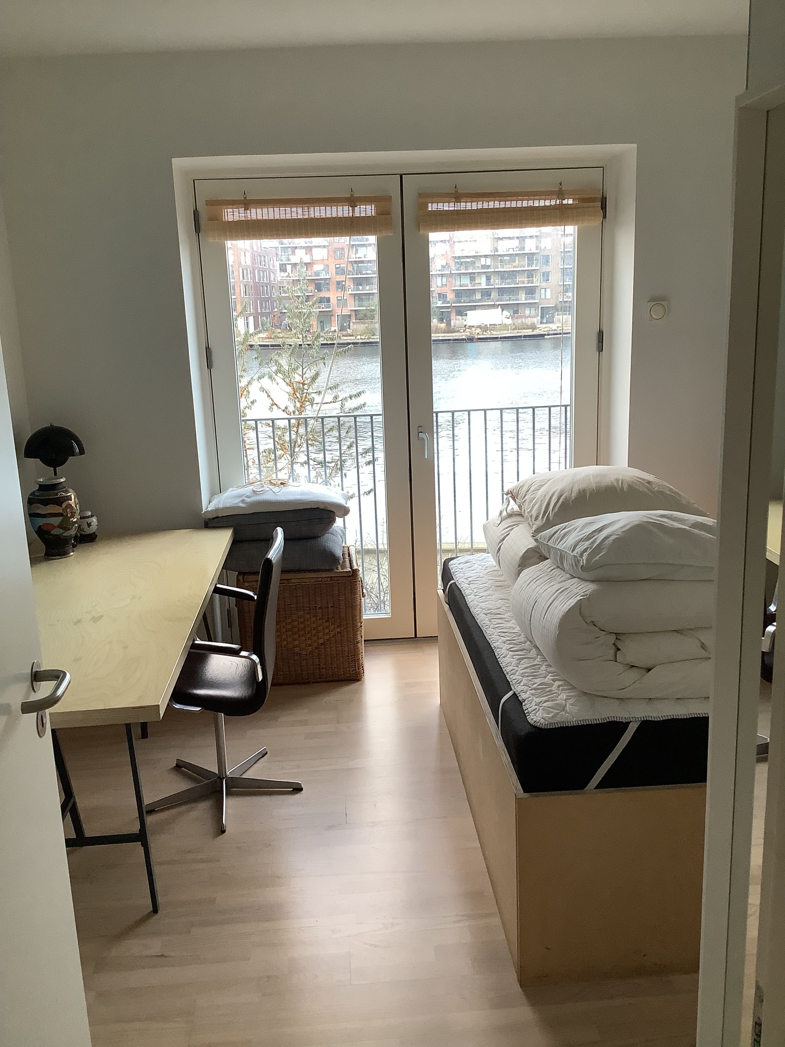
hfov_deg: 45.4
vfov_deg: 58.4
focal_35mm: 31
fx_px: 937
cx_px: 392
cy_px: 524
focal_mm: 3.3
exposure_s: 1/50
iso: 80
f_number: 2.4
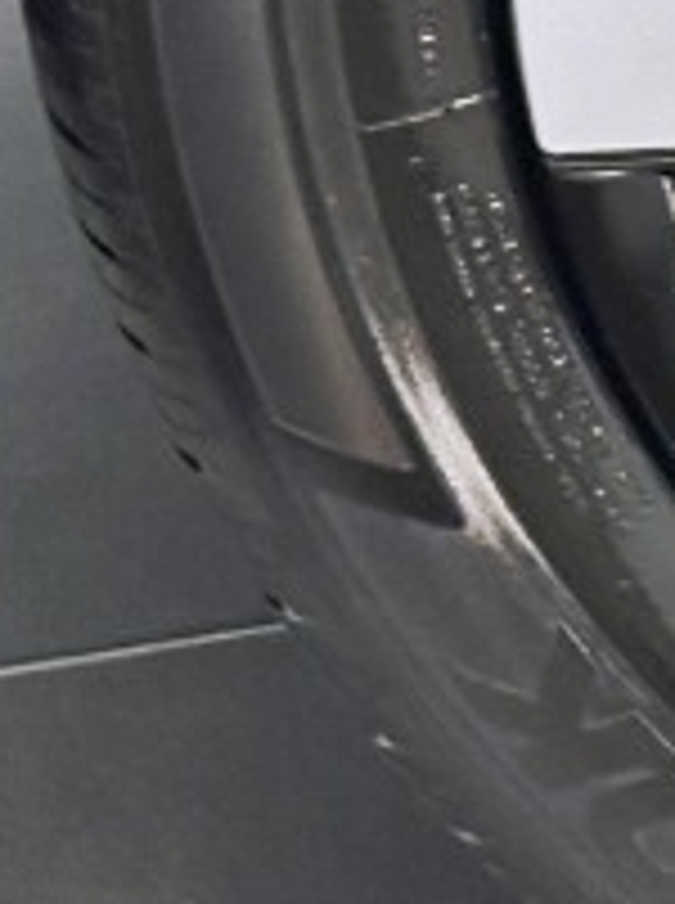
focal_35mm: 245
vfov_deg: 8.0
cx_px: 1598
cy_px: -103
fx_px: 6390
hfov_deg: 5.8
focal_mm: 6.86
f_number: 1.78
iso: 500
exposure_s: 1/40
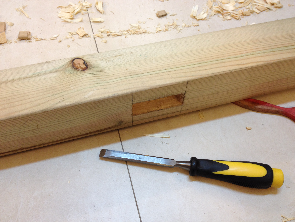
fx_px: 298
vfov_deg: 40.7
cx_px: 148
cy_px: 111
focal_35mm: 35
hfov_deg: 52.6
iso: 80
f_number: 2.4
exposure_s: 1/20
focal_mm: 4.28
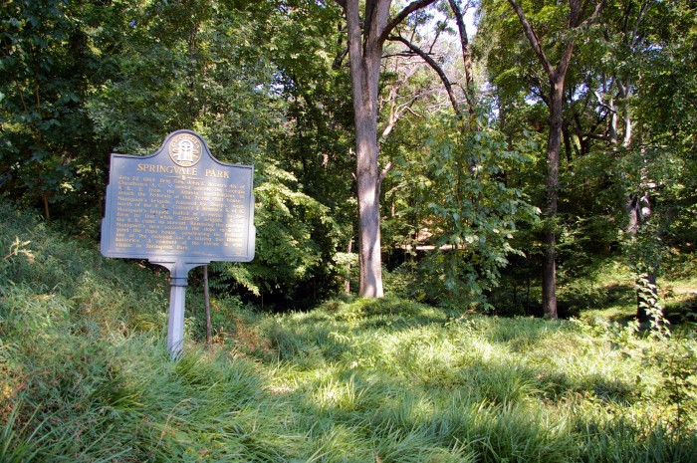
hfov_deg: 67.4
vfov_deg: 47.8
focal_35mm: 27
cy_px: 232
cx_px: 348
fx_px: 522
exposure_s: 1/125
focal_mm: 18
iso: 200
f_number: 5.6
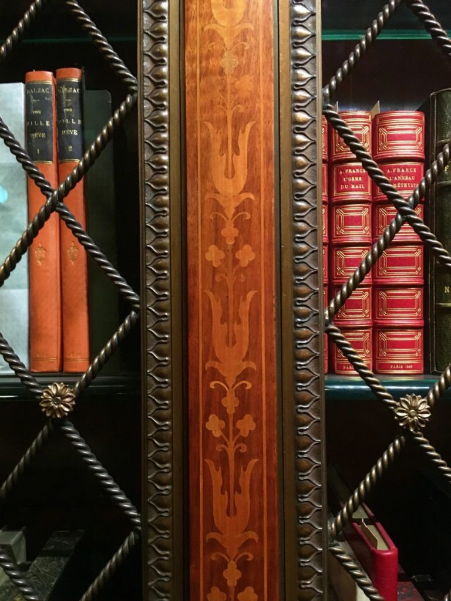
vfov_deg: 61.7
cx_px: 226
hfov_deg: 48.2
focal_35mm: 29
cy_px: 300
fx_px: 504
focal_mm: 4.15
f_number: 2.2
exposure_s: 1/15
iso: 500
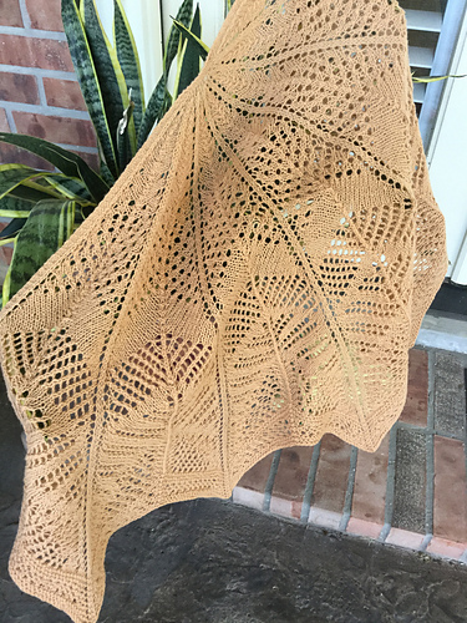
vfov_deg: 58.4
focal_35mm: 31
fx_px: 558
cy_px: 312
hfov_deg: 45.4
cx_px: 234
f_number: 2.4
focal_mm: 3.3
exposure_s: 1/30
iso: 40
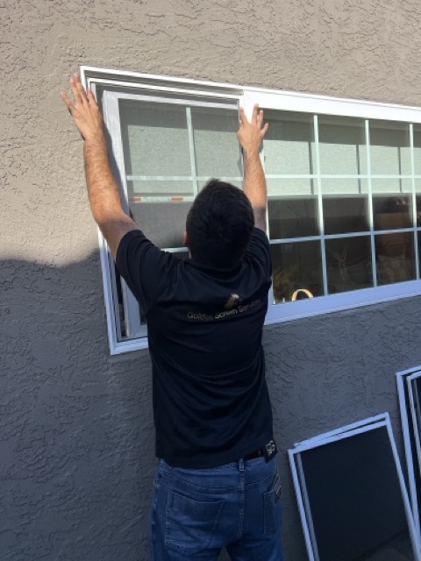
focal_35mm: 26
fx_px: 422
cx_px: 210
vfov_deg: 67.3
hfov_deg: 53.1
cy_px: 280
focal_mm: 5.7
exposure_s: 1/1901
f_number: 1.5
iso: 50
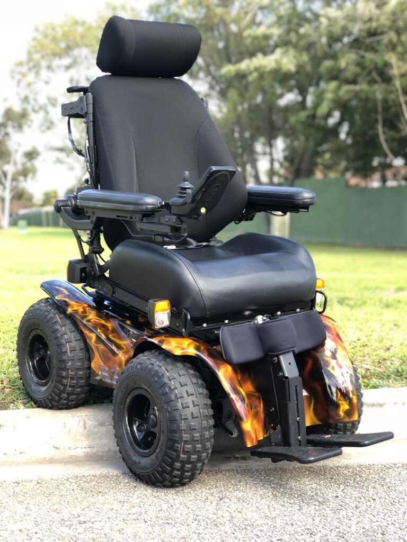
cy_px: 271
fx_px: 894
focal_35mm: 57
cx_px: 204
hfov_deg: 25.7
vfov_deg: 33.8
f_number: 2.8
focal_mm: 6.6
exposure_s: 1/60
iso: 32
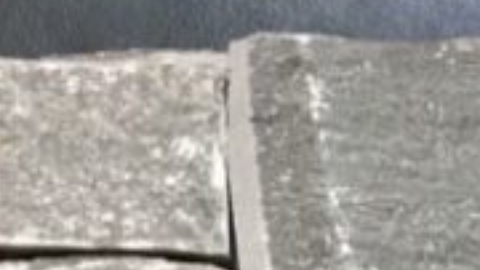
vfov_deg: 5.9
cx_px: 552
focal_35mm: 180
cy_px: 992
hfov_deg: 11.8
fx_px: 2290
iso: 125
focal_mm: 4.15
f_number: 2.2
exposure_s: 1/33
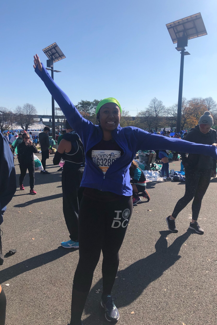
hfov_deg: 43.5
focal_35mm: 30
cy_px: 161
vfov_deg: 61.9
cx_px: 92
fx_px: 271
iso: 25
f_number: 1.8
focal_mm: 3.99
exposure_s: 1/2857
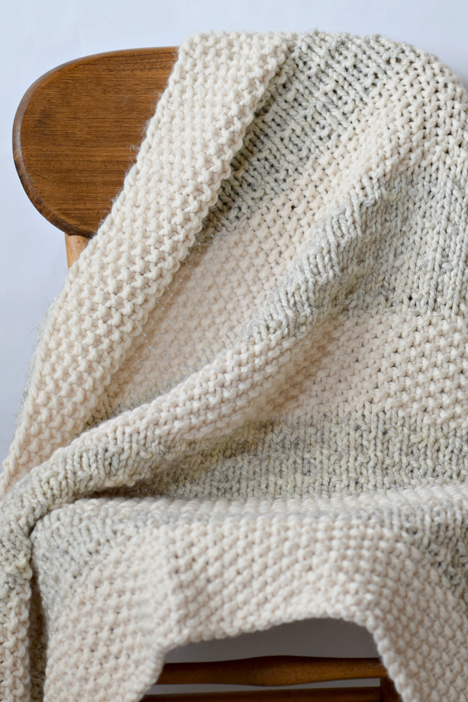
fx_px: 2486
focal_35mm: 128
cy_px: 351
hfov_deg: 10.8
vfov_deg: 16.1
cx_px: 234
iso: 560
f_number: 4
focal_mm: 85
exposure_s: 1/250
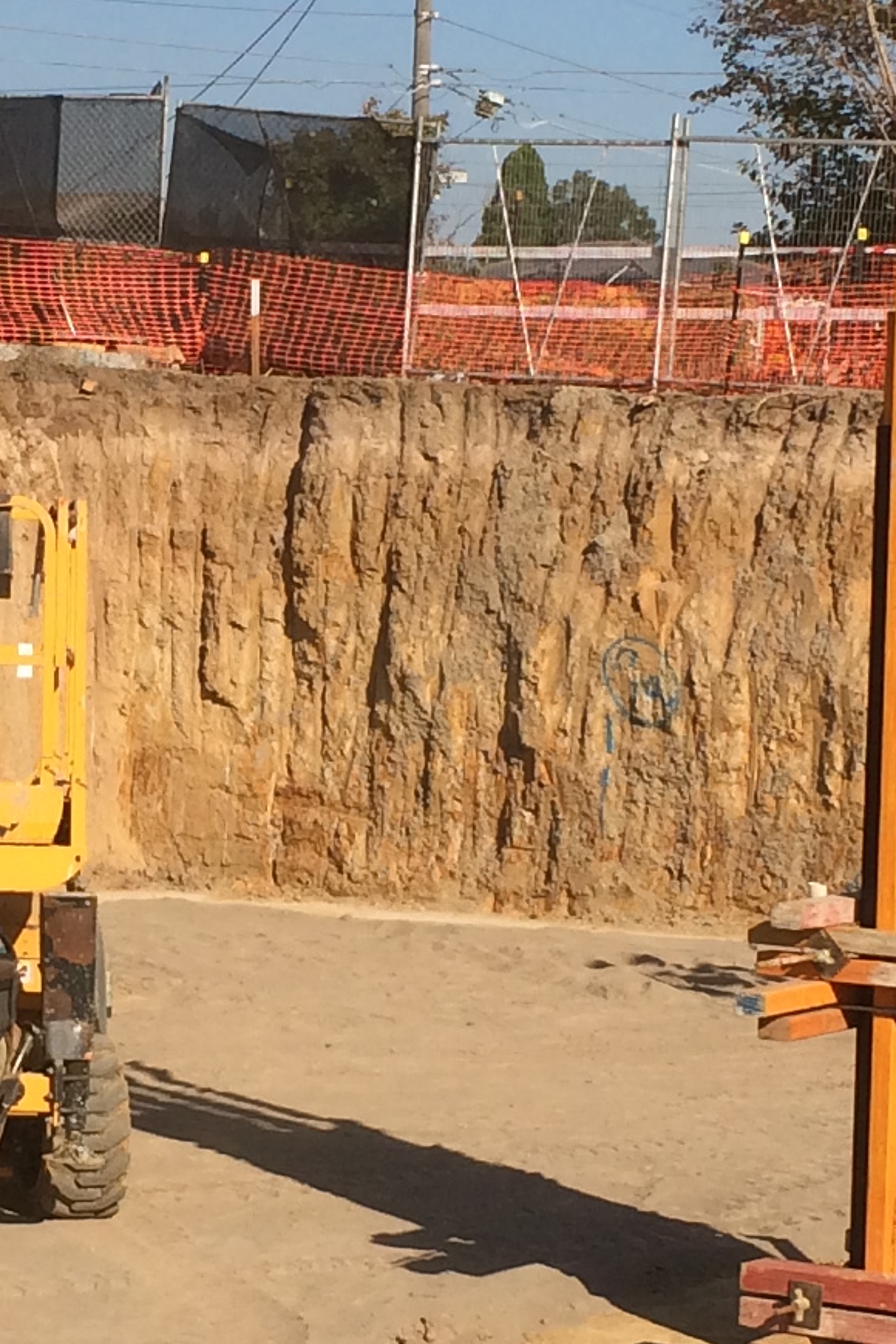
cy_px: 776
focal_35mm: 117
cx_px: 73
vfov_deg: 17.5
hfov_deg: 11.6
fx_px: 4368
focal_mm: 4.12
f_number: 2.2
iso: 40
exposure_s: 1/2160
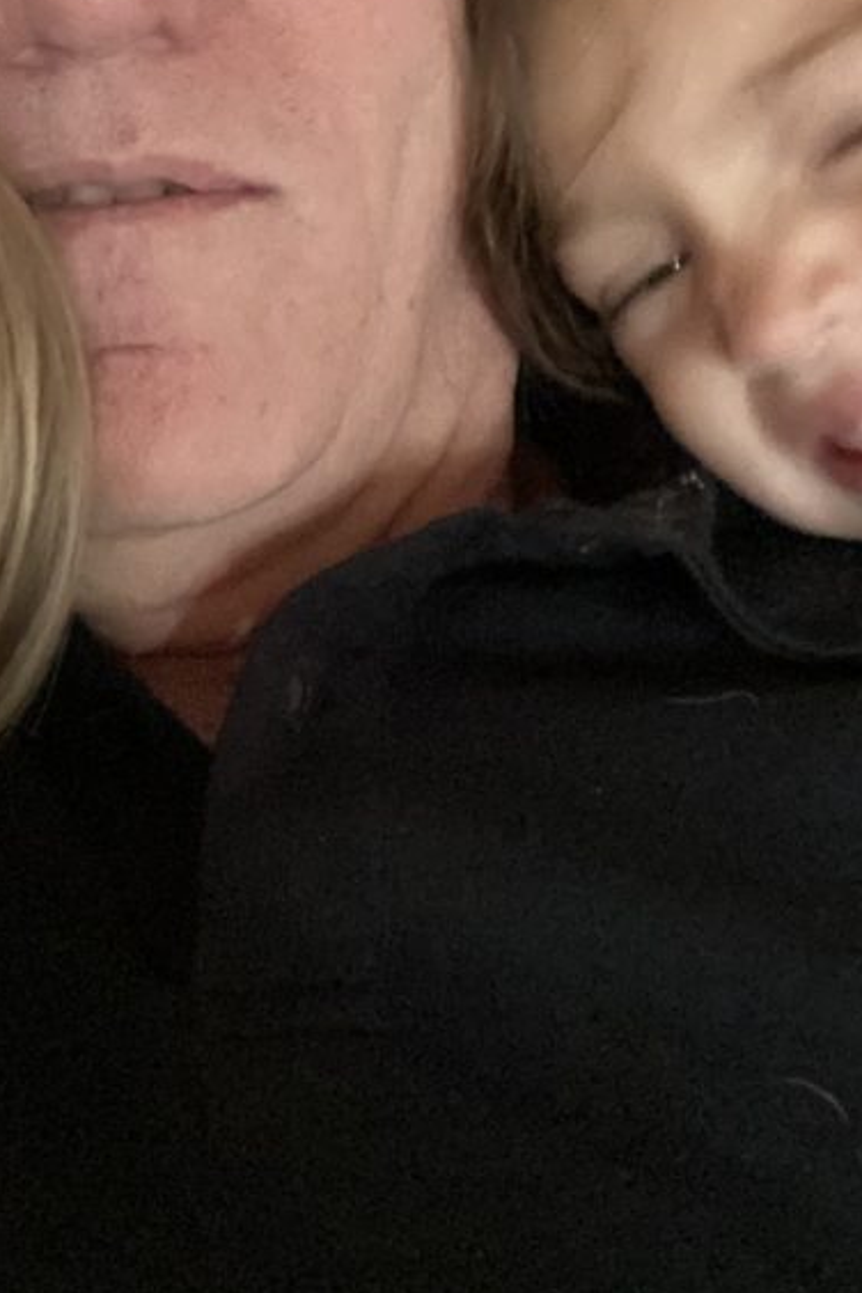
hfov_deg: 22.6
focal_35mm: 59
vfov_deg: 32.2
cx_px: 135
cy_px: 125
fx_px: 2119
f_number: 2.2
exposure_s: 1/15
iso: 1000
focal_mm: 2.71
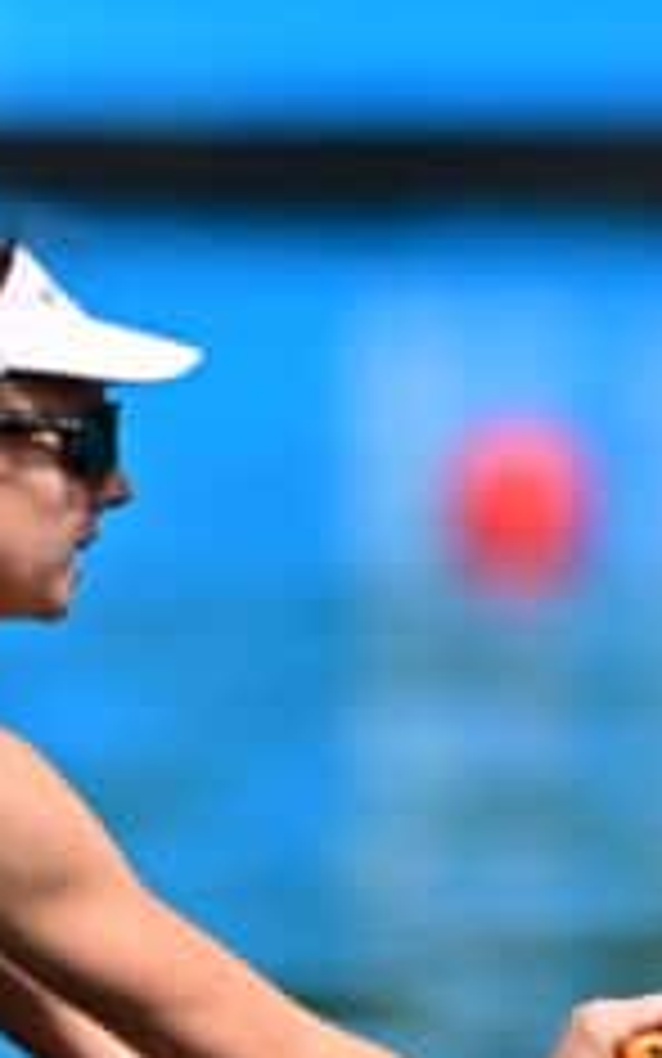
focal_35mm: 3546
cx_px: 1184
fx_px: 102298
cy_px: 840
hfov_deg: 0.4
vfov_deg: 0.6
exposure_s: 1/1000
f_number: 6.3
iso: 125
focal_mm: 800
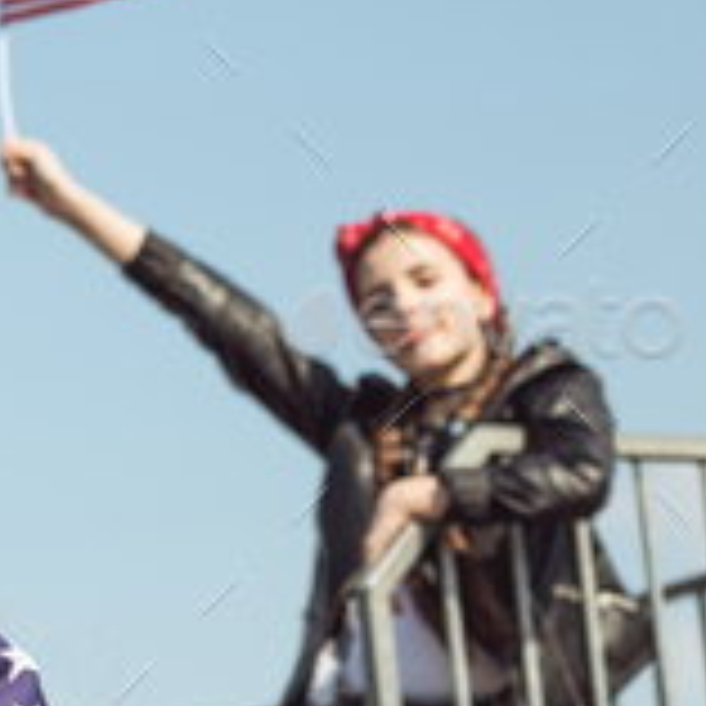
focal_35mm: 303
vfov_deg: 5.8
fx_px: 6992
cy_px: 535
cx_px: -207
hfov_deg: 5.7
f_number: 2.8
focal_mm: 95
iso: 100
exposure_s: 1/2000
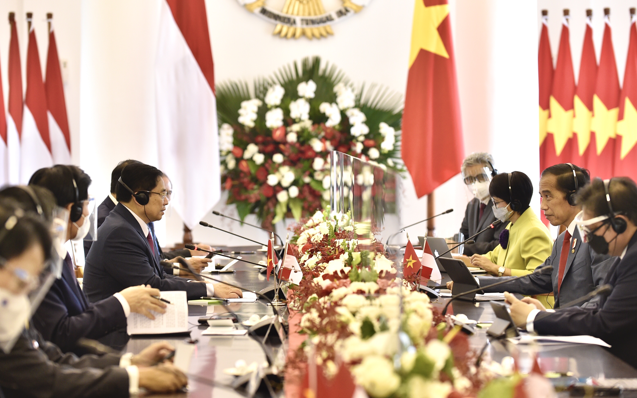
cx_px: 319
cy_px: 196
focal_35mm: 119
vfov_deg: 11.0
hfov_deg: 17.5
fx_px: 2066
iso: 1600
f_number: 3.2
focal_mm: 116
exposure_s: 1/125
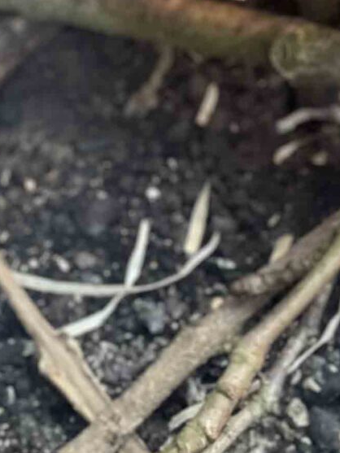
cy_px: -377
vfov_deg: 8.0
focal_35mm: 239
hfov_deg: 6.2
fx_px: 3129
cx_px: 365
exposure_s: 1/122
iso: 50
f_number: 2
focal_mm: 6
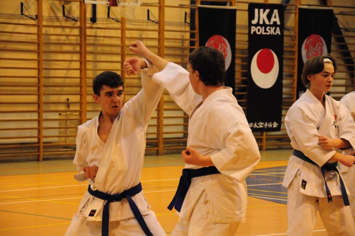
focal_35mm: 142
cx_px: 178
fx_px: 1403
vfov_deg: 9.6
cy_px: 118
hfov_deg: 14.4
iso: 3200
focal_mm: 95
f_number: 5.3
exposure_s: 1/250
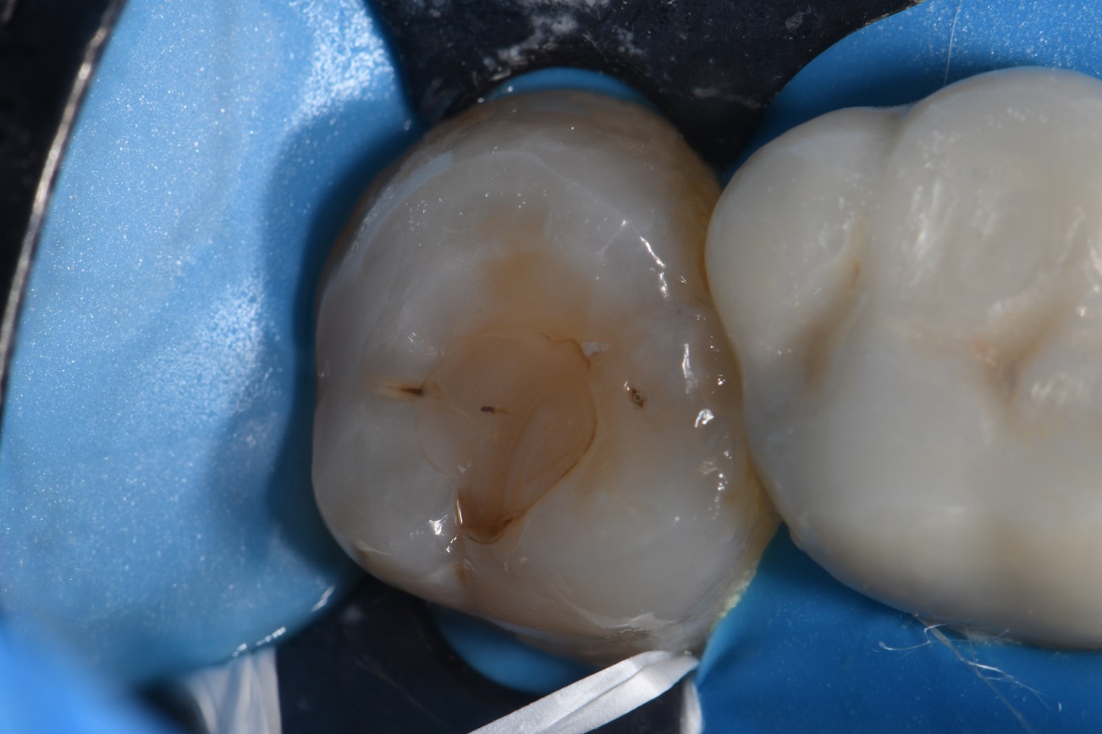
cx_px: 553
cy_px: 368
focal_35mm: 163
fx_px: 4987
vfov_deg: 8.4
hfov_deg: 12.6
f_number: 32
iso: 200
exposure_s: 1/160
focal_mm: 105
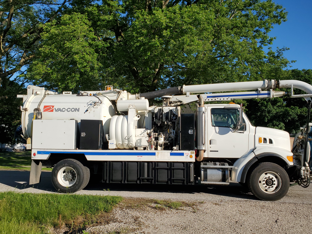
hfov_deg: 59.9
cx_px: 161
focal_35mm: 30
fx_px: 270
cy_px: 135
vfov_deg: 46.7
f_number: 2.4
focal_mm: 4.3
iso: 50
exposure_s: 1/1858
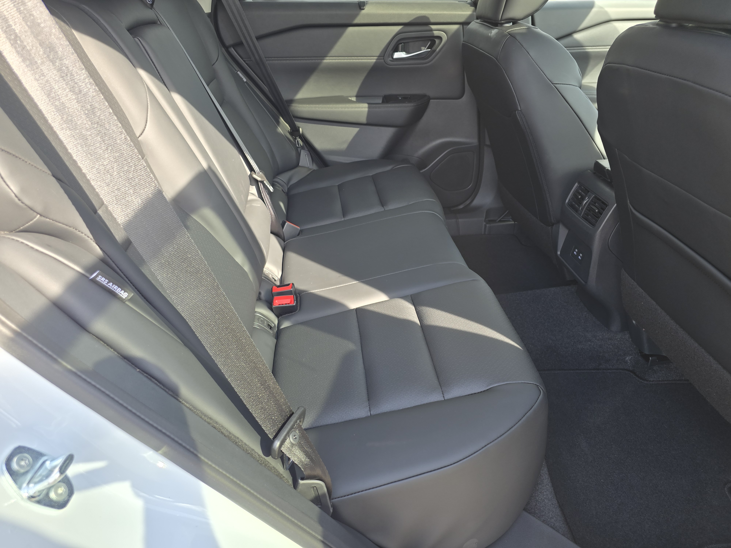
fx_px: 486
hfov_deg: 73.9
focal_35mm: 23
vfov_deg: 58.9
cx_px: 366
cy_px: 274
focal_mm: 6.3
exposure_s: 1/180
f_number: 1.7
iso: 32
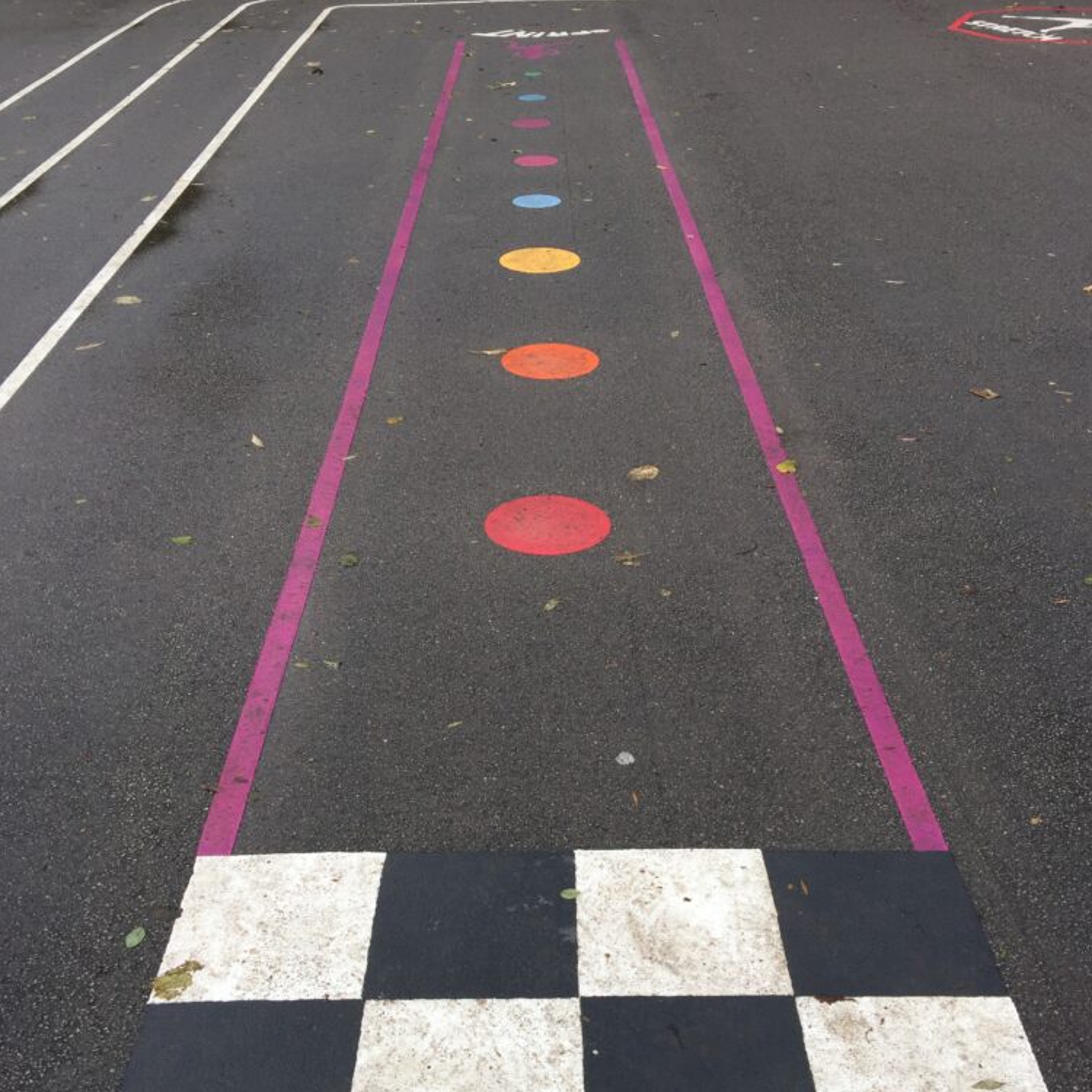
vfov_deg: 46.7
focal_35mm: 35
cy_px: 697
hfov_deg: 47.2
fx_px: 1249
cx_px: 558
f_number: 2.2
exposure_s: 1/247
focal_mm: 4.15
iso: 32
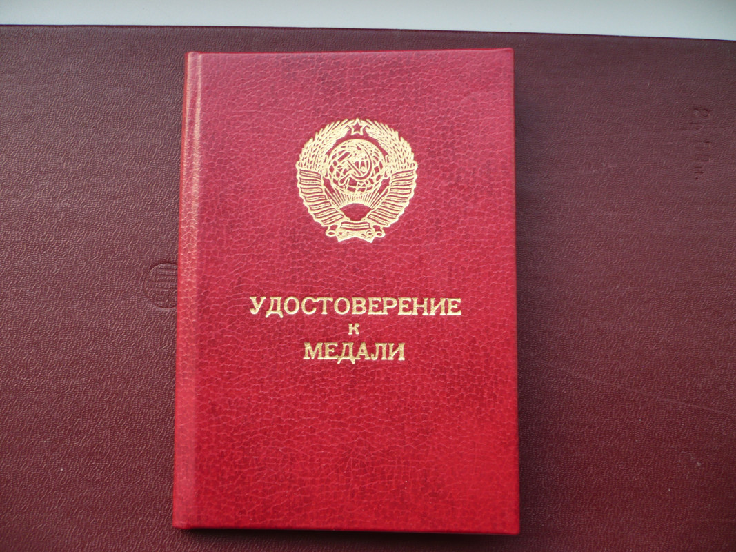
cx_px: 368
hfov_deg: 52.6
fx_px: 744
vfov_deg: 40.7
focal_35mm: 35
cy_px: 276
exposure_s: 1/40
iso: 100
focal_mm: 5.8
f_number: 2.8
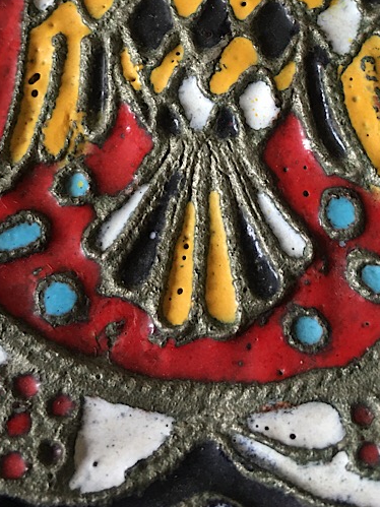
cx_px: 218
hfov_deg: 25.6
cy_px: 38
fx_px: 835
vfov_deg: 31.9
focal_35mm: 57
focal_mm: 4.15
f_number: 2.2
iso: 25
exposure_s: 1/15
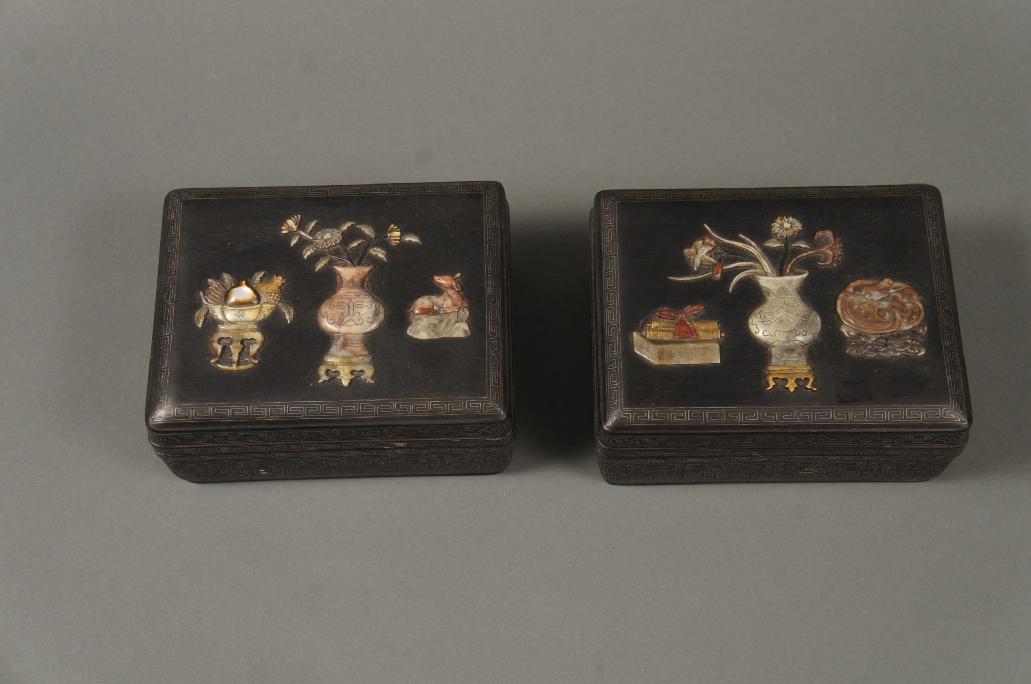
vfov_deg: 25.7
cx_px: 516
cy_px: 342
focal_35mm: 52
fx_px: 1501
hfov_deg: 37.9
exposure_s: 1/160
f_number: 9
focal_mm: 35
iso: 800
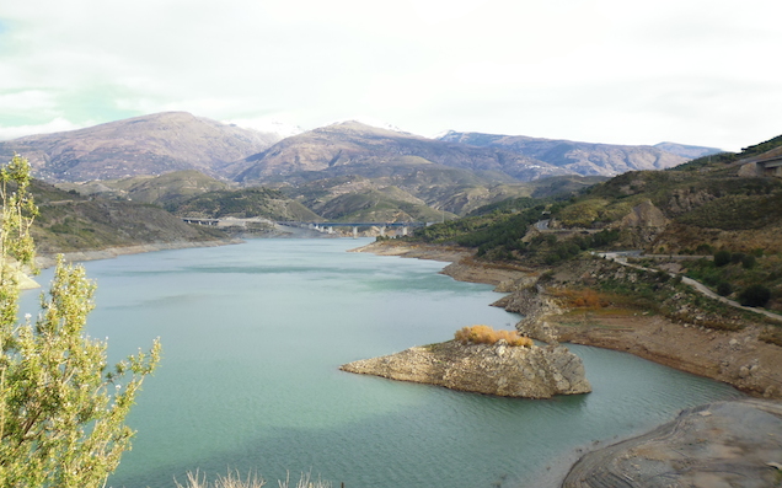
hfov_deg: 59.7
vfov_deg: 39.3
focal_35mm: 32
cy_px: 283
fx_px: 682
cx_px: 390
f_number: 3.1
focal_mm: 5.2
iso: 100
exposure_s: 1/640
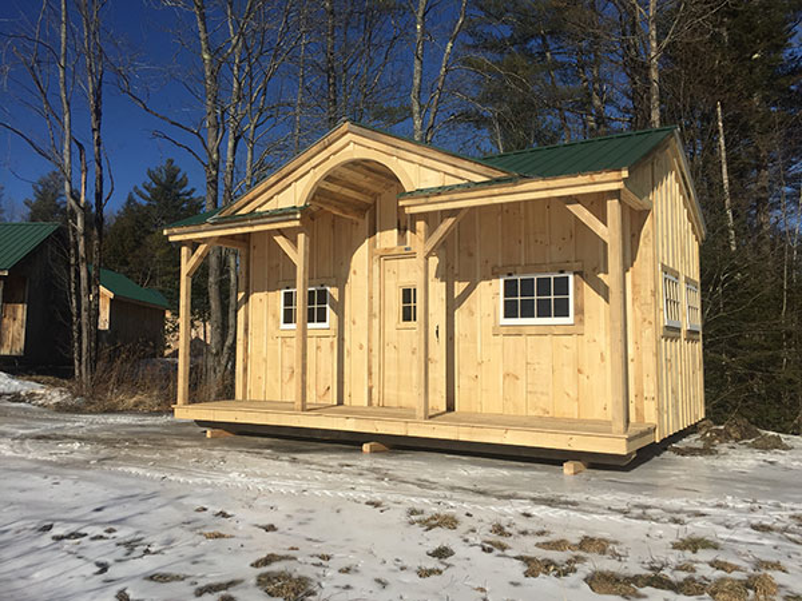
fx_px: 672
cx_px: 401
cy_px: 300
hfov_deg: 61.7
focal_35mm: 29
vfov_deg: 48.2
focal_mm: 4.15
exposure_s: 1/4950
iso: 32
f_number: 2.2
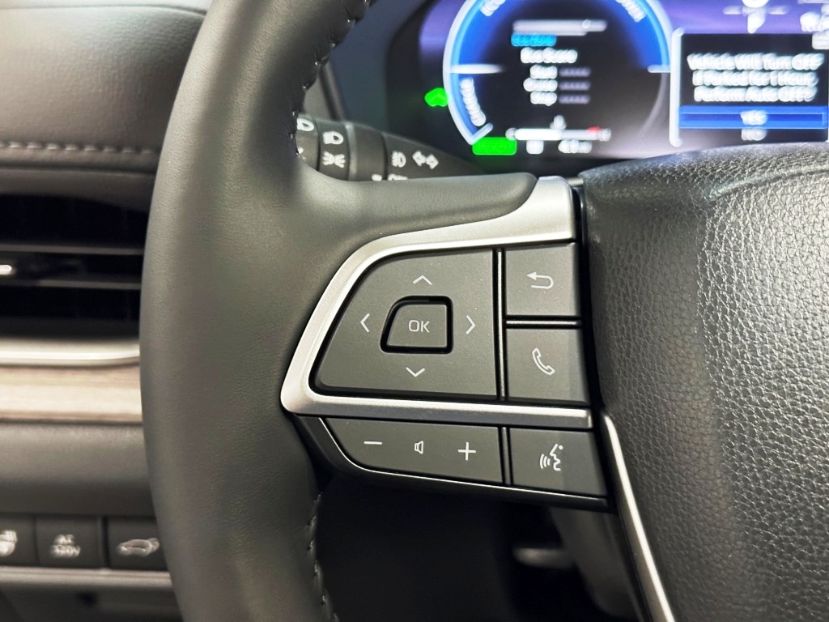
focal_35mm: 48
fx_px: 1150
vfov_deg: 30.3
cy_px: 311
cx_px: 414
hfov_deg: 39.7
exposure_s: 1/30
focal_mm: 6.86
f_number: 1.78
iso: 640
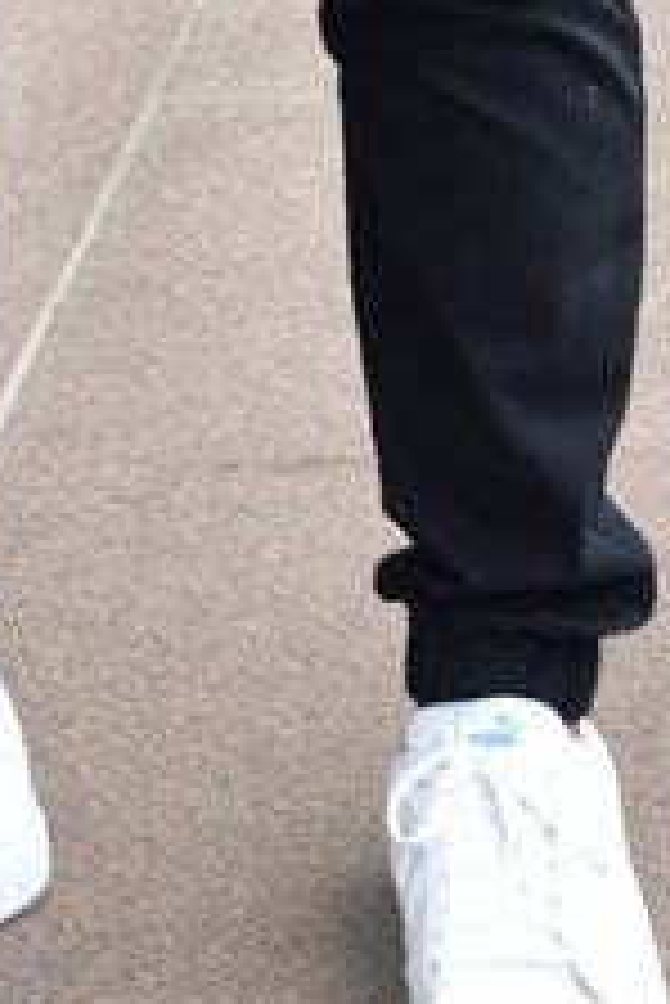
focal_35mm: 242
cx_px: 130
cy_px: -1049
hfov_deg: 5.7
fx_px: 6745
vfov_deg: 8.1
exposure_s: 1/125
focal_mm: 50
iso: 200
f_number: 5.6
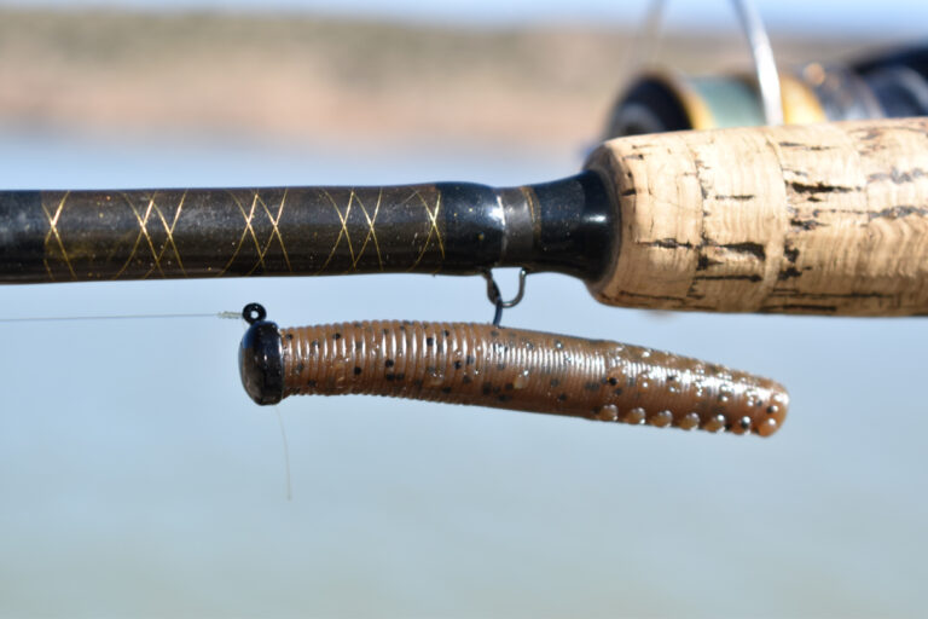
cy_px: 310
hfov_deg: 24.6
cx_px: 464
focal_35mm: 82
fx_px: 2127
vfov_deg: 16.6
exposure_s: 1/200
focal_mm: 55
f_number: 5.6
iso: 100
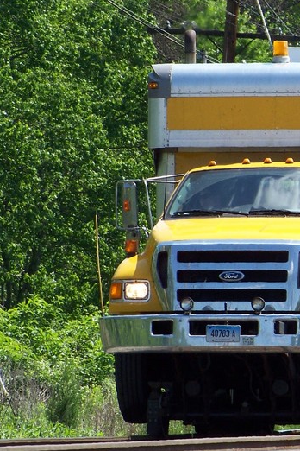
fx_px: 6649
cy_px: 232
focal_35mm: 532
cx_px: 294
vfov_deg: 3.9
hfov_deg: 2.6
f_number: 6.3
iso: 100
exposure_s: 1/250
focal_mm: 52.2
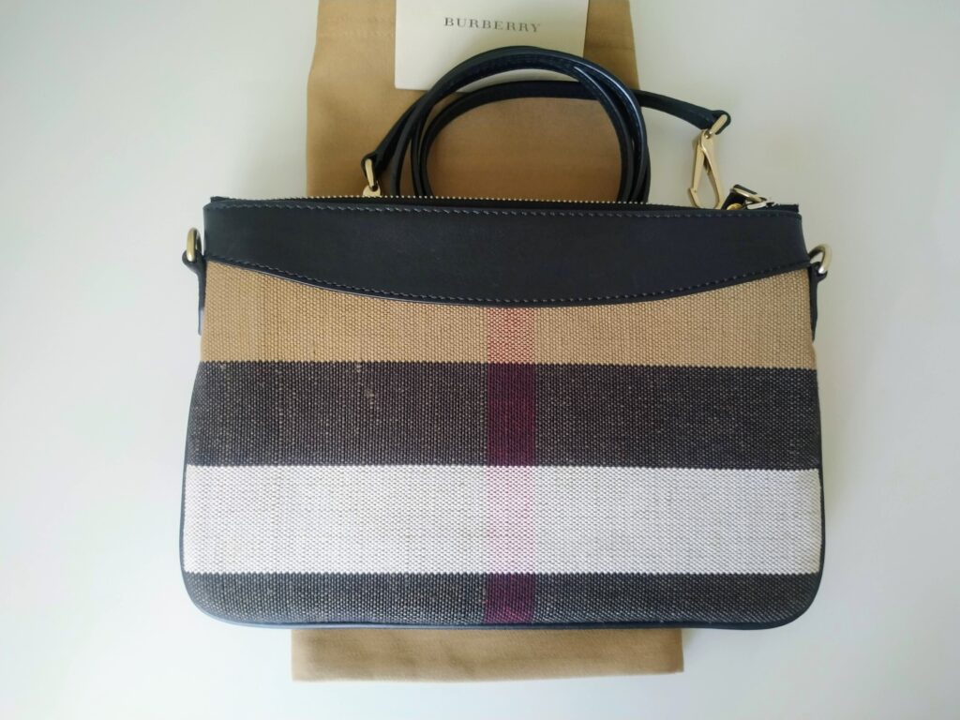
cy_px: 360
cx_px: 480
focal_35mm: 24
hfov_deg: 71.6
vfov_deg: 56.8
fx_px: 666
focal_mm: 3.94
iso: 400
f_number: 1.9
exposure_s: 1/20
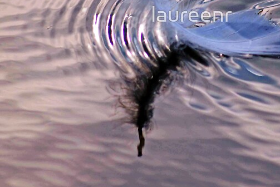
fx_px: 6965
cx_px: 189
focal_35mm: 895
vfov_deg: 1.5
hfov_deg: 2.3
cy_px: 11
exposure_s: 1/400
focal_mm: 300
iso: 200
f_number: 5.6
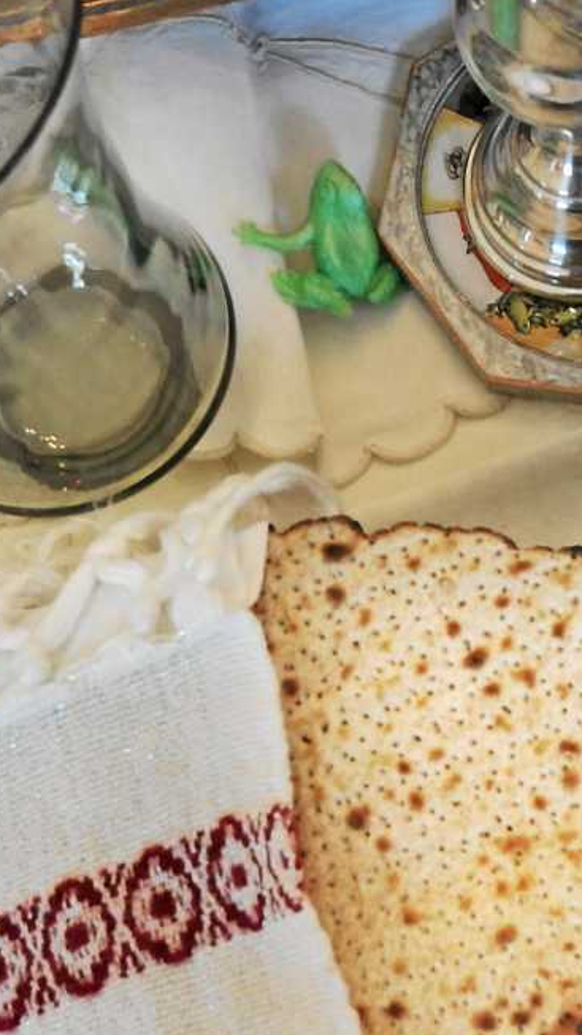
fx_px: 1892
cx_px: 701
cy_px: 546
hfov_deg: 16.7
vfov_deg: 30.6
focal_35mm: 69
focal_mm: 14
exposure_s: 1/30
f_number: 7.1
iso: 800
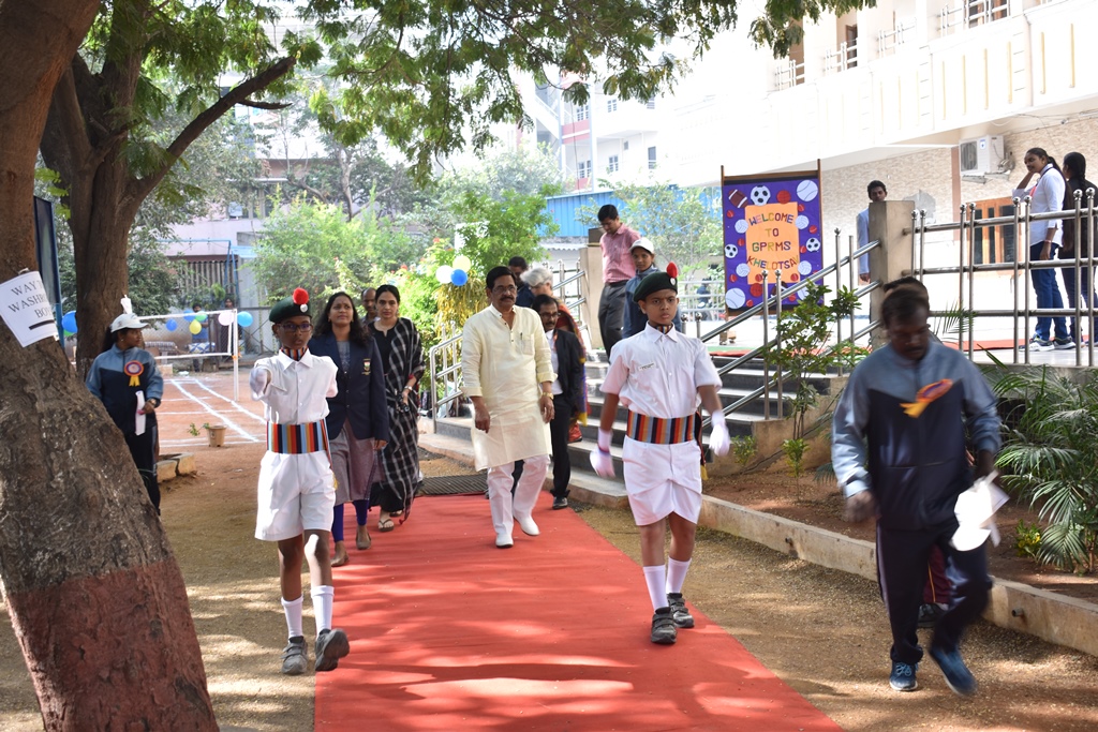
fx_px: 1373
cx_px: 549
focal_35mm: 45
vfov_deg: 29.9
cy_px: 366
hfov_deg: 43.6
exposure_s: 1/60
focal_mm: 30
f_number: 4.2
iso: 100
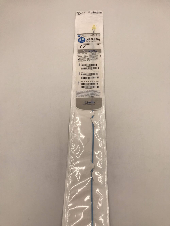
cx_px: 85
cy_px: 113
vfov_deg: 63.4
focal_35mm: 28
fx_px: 183
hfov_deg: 49.8
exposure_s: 1/281
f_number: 1.8
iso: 20
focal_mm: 3.99
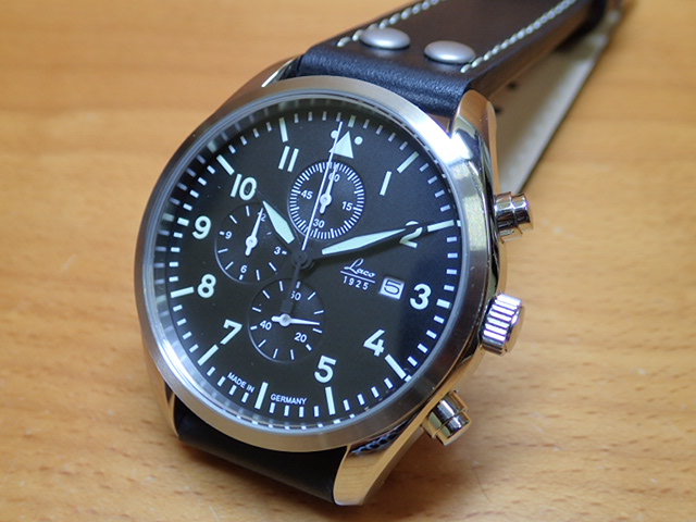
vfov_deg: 33.6
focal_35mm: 43
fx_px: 865
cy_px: 261
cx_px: 348
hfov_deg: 43.9
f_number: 2.9
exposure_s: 1/80
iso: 125
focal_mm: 7.86
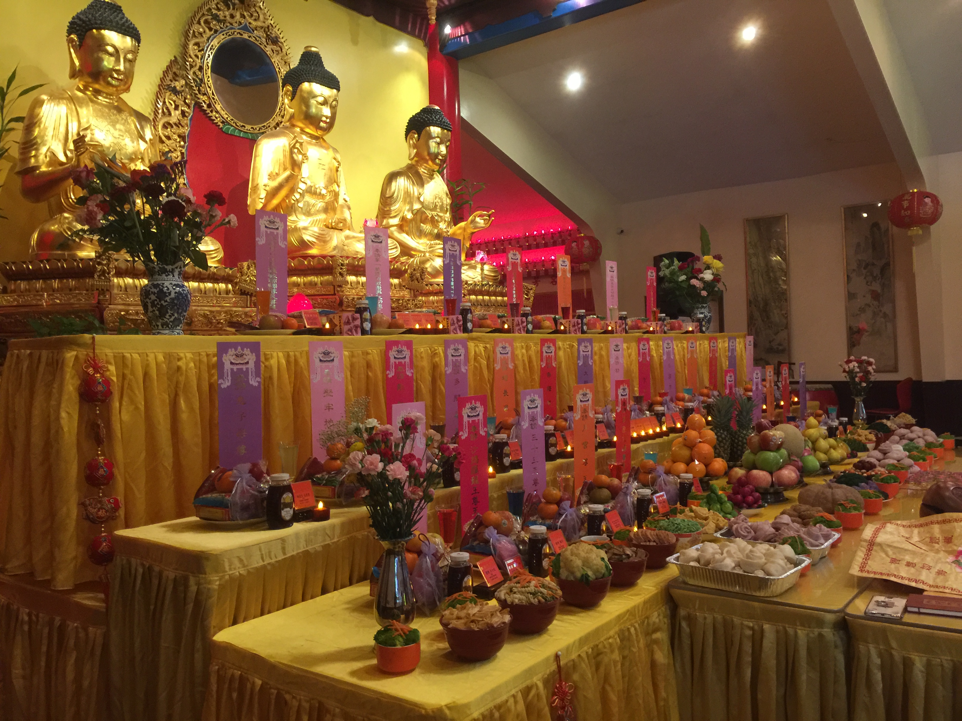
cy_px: 360
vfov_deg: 48.2
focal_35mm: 29
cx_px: 481
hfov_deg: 61.7
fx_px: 806
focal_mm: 4.15
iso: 125
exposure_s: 1/15
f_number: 2.2
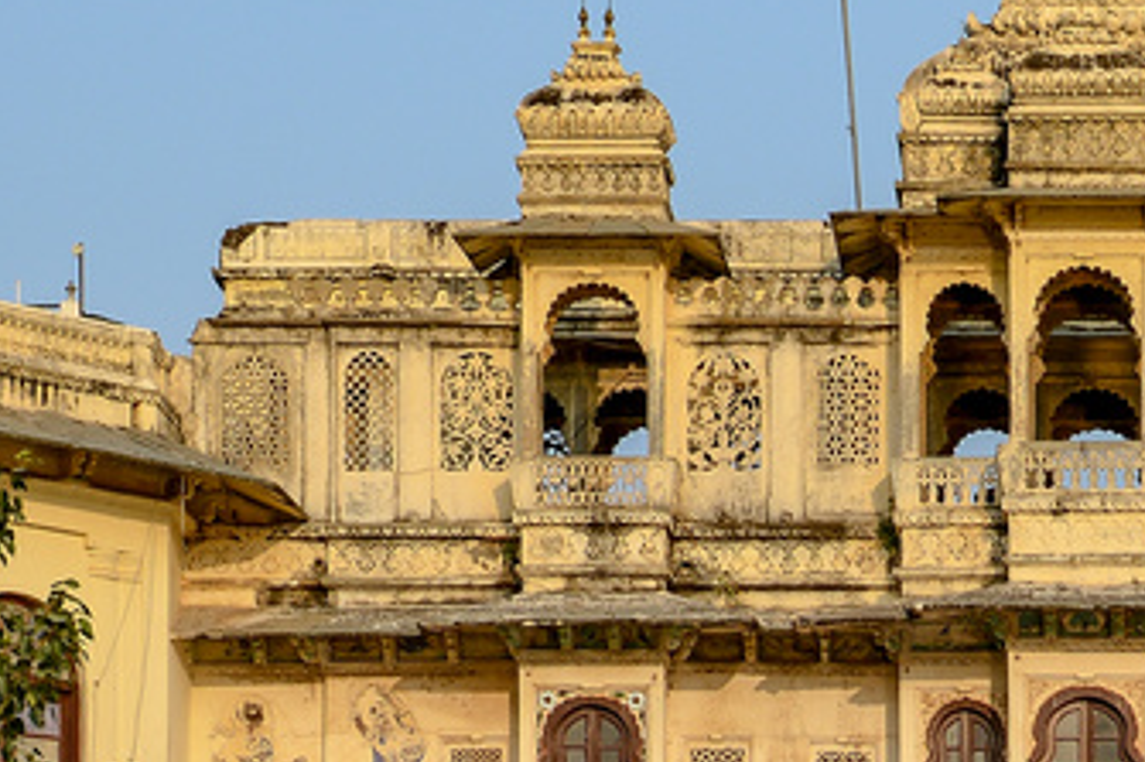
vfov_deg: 7.7
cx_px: 1220
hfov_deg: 11.7
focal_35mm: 174
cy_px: 1278
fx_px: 5531
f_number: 5.6
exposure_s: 1/350
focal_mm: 36
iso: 100
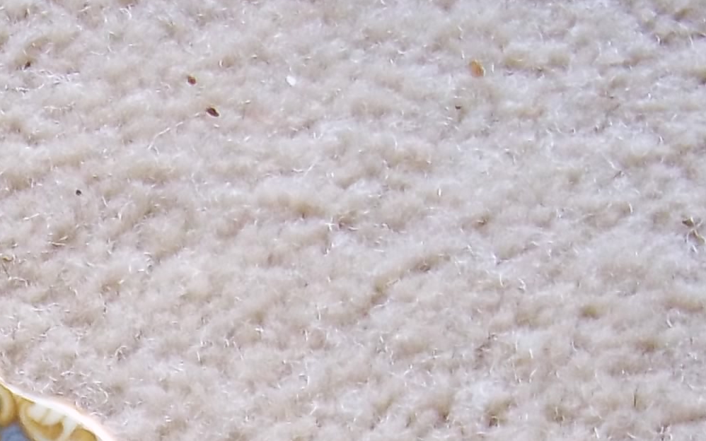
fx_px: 2944
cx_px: -388
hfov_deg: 12.9
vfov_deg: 8.0
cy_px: 1046
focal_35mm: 153
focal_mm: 6.5
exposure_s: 1/30
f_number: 3.1
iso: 154
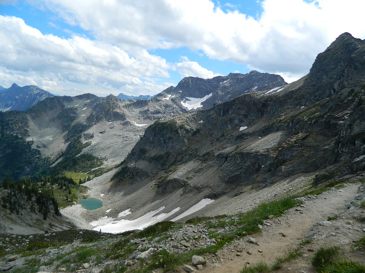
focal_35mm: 25
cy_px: 136
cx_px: 182
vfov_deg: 54.9
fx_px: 264
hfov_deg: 69.4
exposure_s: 1/125
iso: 80
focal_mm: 4.5
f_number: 8.7
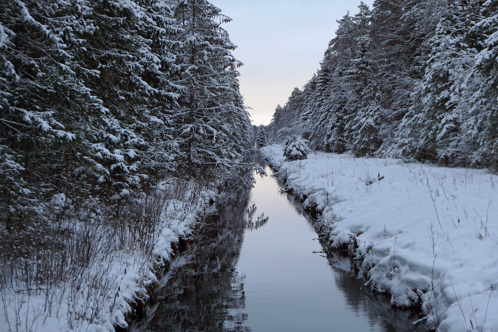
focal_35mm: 57
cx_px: 249
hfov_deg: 35.1
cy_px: 166
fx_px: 788
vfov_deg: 23.8
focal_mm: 38
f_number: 5.6
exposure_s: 1/80
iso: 100
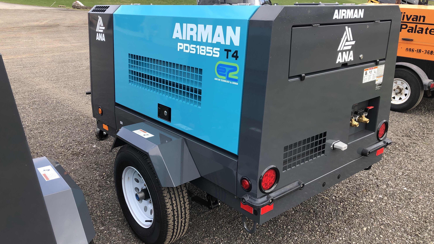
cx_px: 220
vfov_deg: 37.8
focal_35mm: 31
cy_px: 132
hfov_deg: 62.6
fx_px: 357
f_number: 1.8
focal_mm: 3.99
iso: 20
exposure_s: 1/333
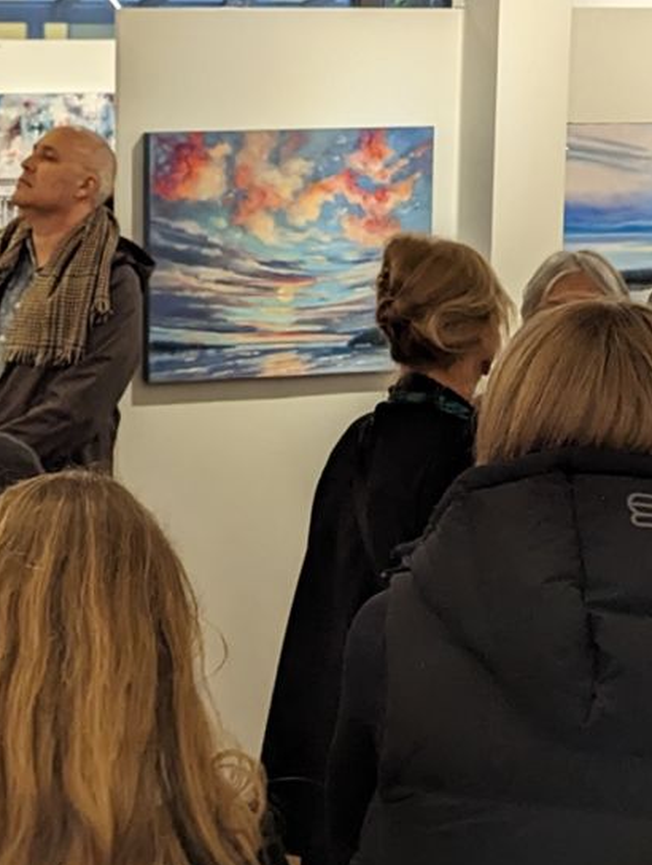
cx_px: -13
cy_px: 381
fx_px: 2053
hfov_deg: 17.6
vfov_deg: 23.8
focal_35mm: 82
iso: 338
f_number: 1.85
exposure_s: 1/120
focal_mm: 6.81
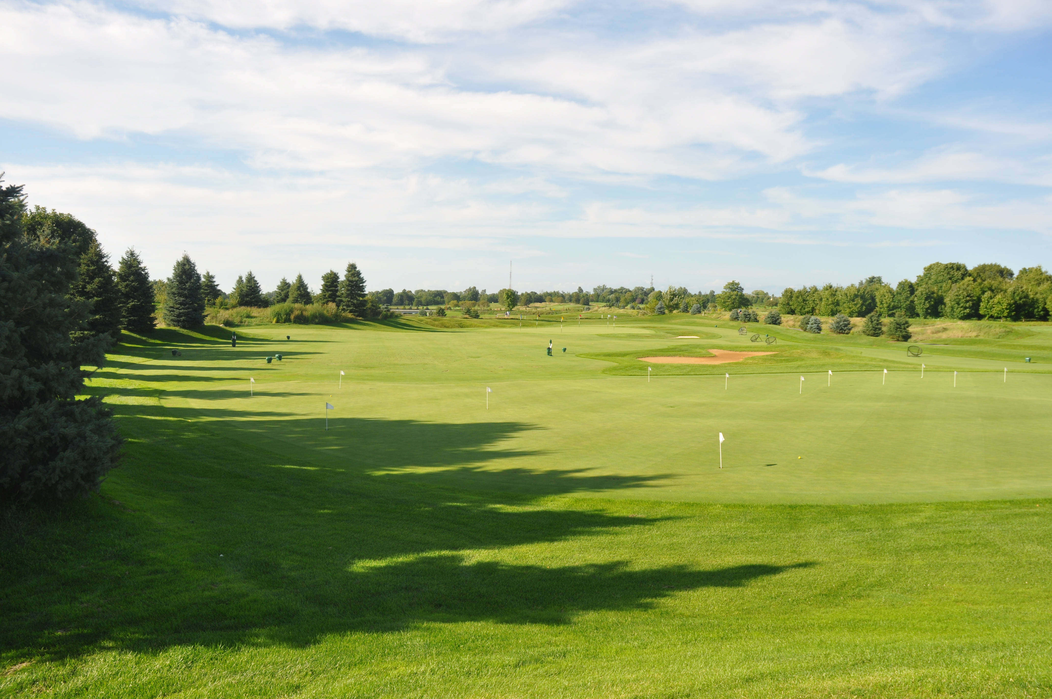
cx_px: 526
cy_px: 350
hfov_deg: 67.4
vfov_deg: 47.8
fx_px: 788
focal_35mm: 27
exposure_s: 1/200
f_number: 10
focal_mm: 18
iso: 200
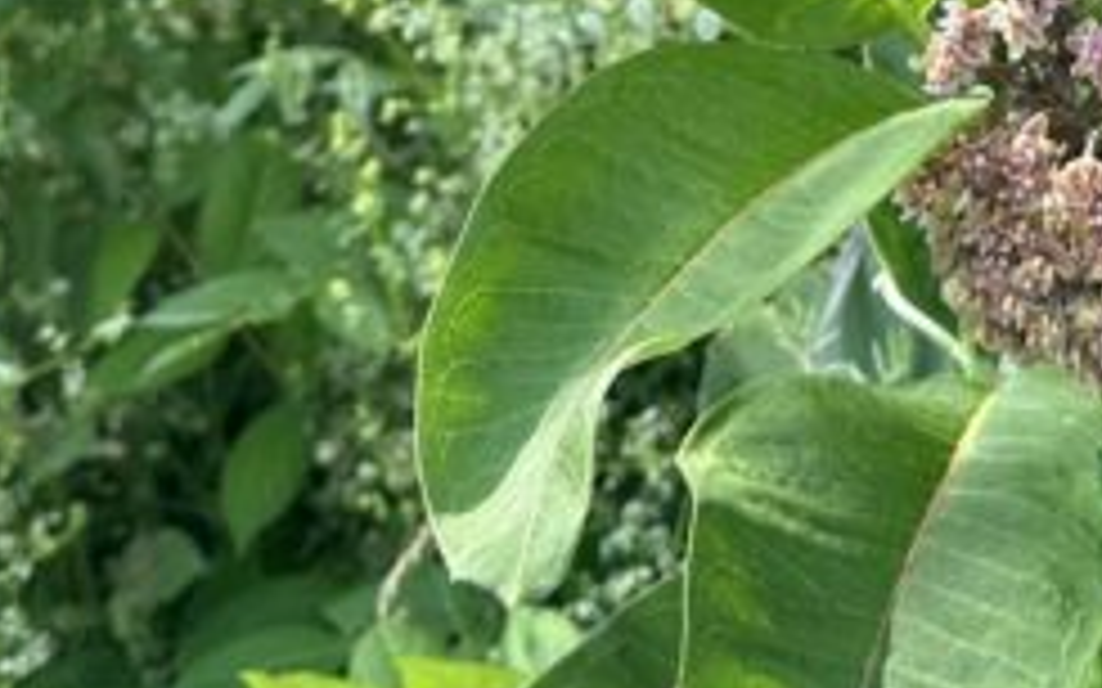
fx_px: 2492
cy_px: -369
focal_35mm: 83
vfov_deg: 14.6
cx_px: 949
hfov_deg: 24.4
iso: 80
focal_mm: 6.86
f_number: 1.78
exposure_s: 1/750
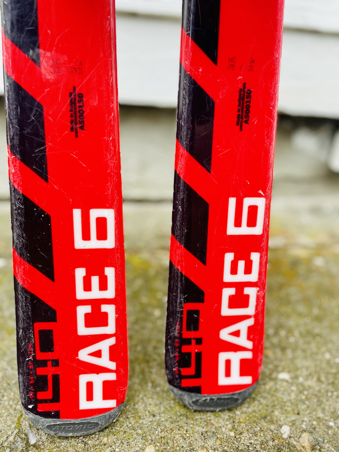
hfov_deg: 53.1
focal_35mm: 26
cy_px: 226
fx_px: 339
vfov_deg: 67.3
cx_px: 170
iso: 32
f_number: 1.6
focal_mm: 4.2
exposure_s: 1/121
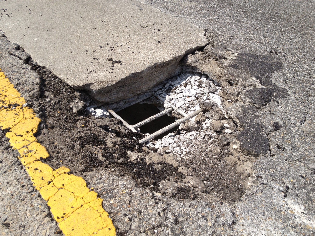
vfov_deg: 40.7
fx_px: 318
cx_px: 158
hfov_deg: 52.6
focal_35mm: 35
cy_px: 118
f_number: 2.4
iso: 50
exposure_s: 1/1905
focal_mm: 4.28
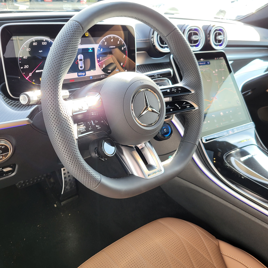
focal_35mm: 31
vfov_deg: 52.5
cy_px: 133
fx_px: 272
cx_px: 131
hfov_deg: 52.5
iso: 64
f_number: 1.8
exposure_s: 1/120
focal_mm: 5.4
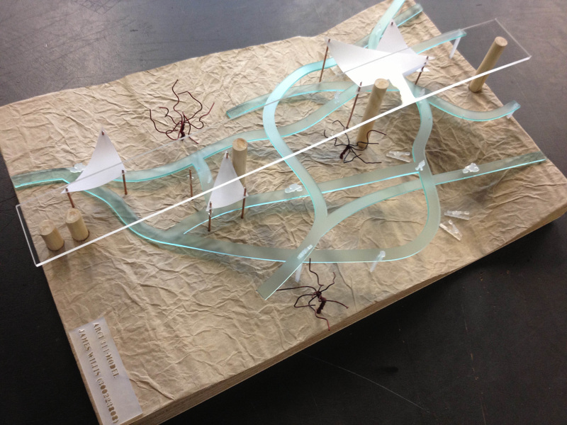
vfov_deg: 40.7
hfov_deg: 52.6
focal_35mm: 35
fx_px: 573
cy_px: 212
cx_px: 284
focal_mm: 4.28
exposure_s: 1/20
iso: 100
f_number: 2.4
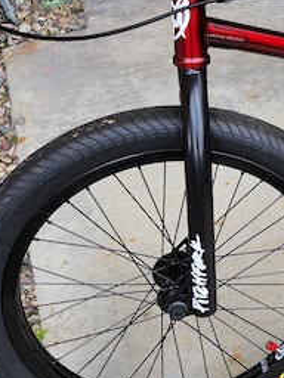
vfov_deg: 26.8
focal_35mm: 72
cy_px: 114
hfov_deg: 18.4
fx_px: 788
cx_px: 410
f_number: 1.8
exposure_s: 1/188
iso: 12
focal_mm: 6.4
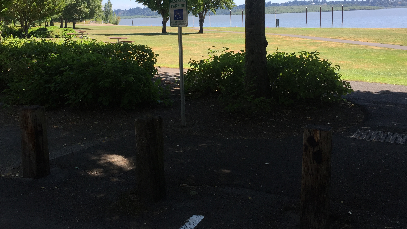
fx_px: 399
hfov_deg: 54.0
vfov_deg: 31.6
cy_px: 66
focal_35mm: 37
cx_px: 196
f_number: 2.2
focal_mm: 4.15
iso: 32
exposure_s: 1/791
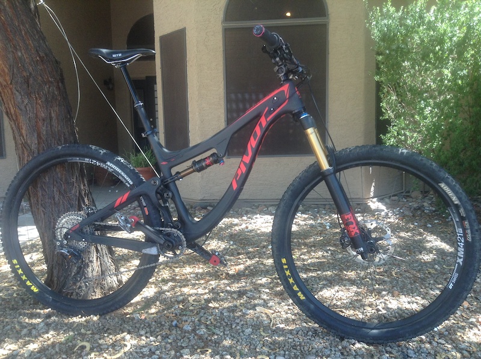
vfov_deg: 42.9
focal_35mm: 33
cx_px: 240
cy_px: 180
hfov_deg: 55.4
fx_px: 458
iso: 40
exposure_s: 1/120
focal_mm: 3.3
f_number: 2.4
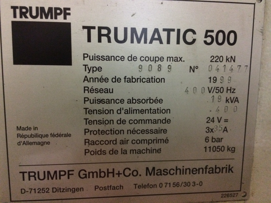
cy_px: 102
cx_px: 136
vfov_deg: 48.2
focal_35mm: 29
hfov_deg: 61.7
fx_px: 227
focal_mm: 4.15
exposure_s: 1/17
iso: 640
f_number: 2.2
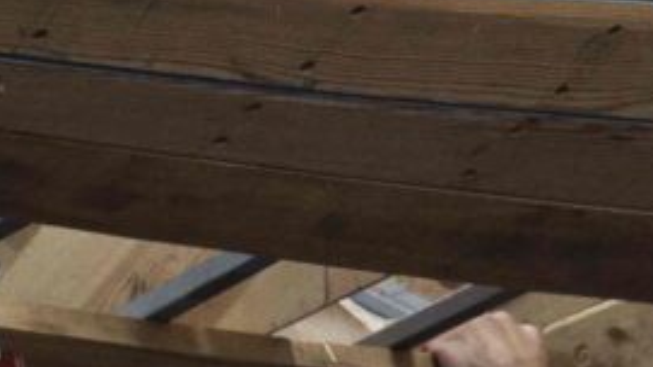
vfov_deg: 4.8
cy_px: -361
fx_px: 4274
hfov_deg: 8.7
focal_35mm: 247
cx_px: 227
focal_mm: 20
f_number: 4.5
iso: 320
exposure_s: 1/60
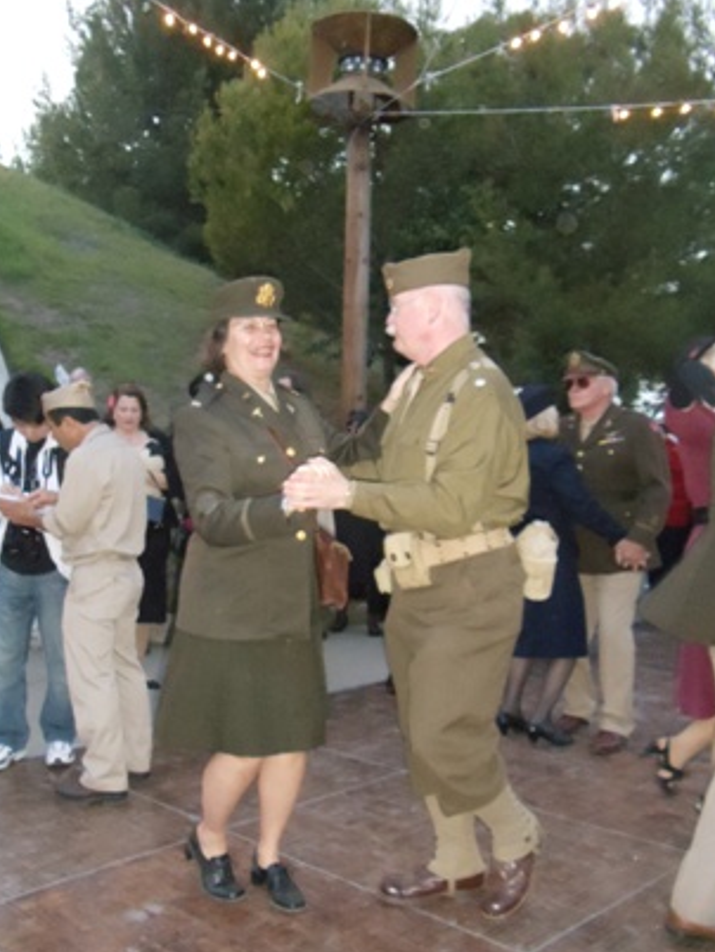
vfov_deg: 38.9
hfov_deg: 29.7
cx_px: 343
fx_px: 1348
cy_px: 474
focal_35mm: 49
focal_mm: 6
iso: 800
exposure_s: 1/30
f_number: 3.5
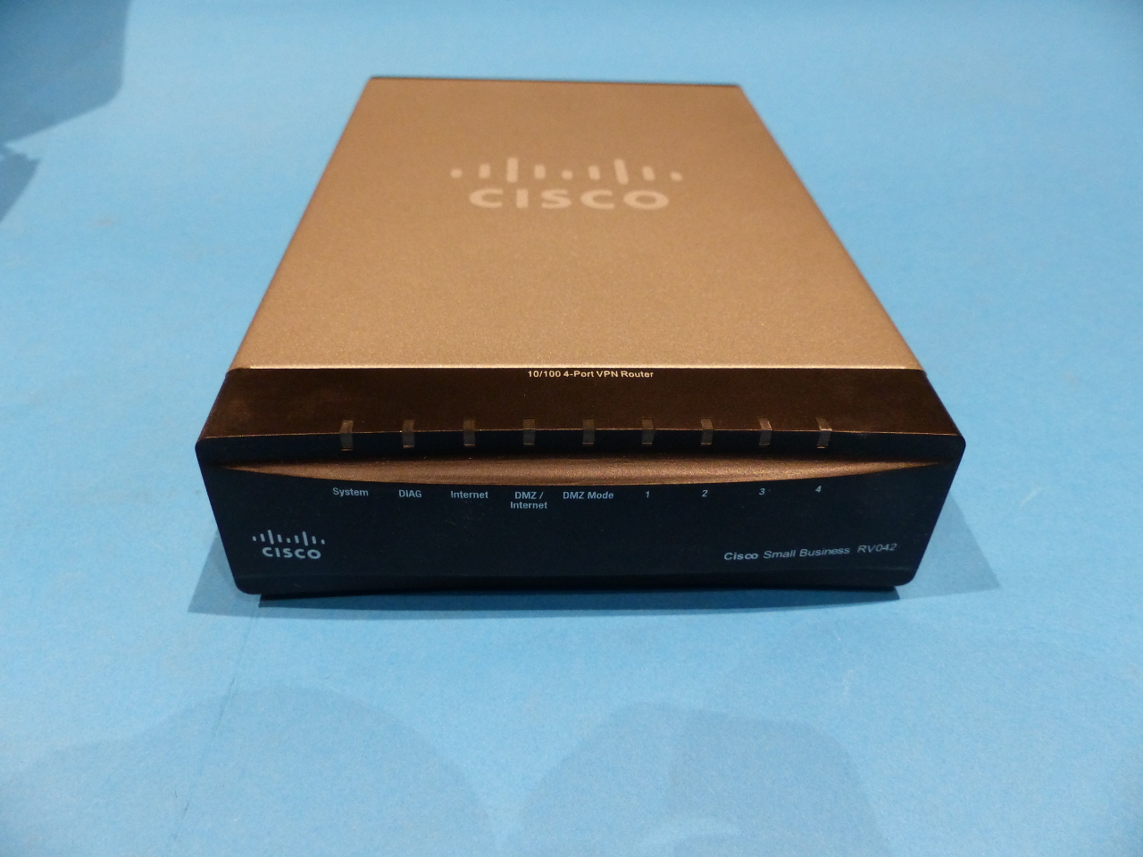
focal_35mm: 25
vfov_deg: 54.9
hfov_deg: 69.4
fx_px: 825
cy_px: 428
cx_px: 572
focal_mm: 4.5
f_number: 2.8
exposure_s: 1/40
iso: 400
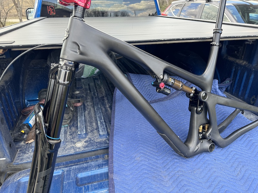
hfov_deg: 71.6
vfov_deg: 56.8
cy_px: 96
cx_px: 129
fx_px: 179
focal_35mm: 24
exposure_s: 1/159
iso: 64
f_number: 1.78
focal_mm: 6.86
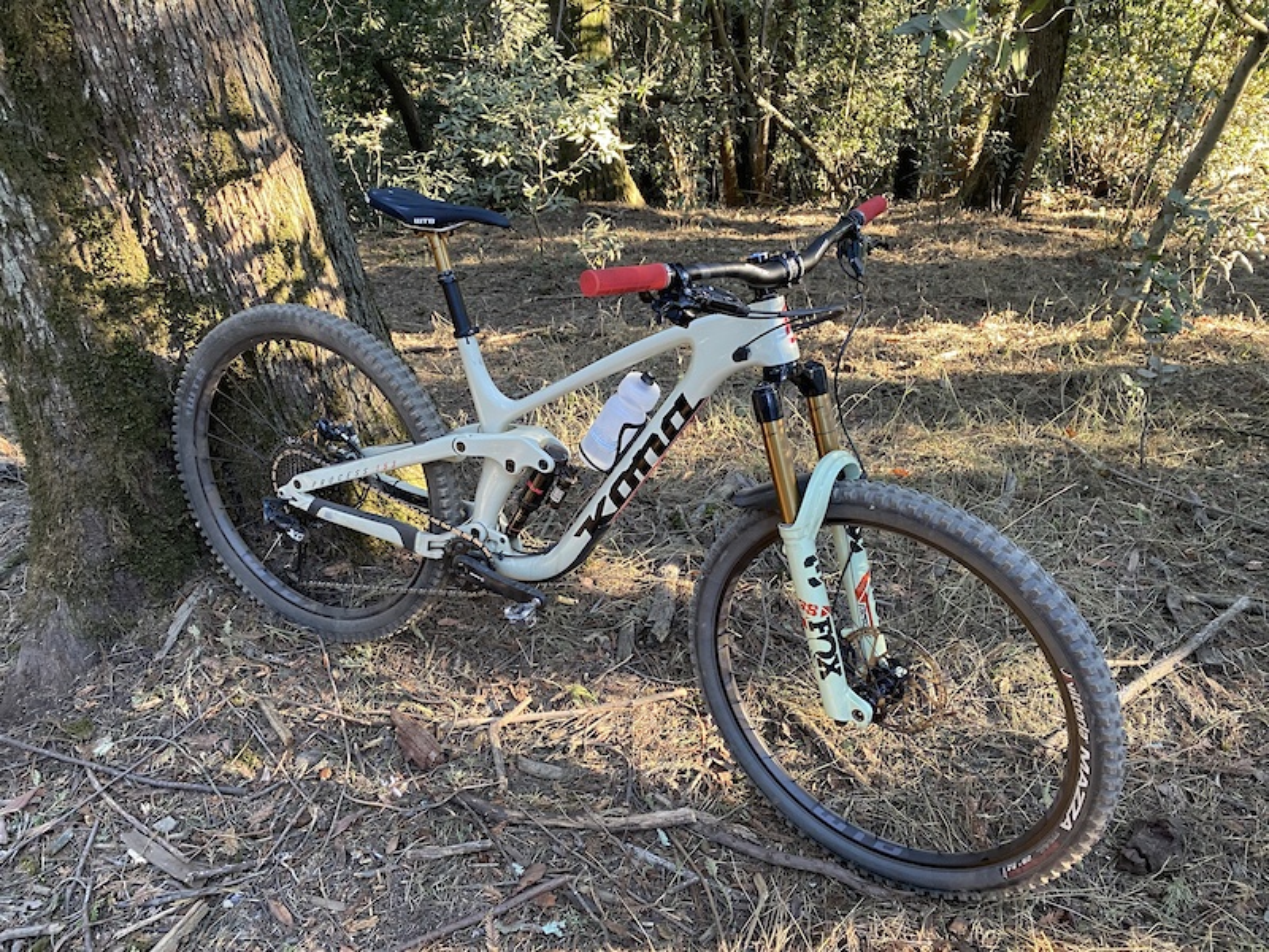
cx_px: 634
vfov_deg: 53.1
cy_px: 476
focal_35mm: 26
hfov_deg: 67.3
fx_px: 953
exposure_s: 1/60
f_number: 1.8
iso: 250
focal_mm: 4.25
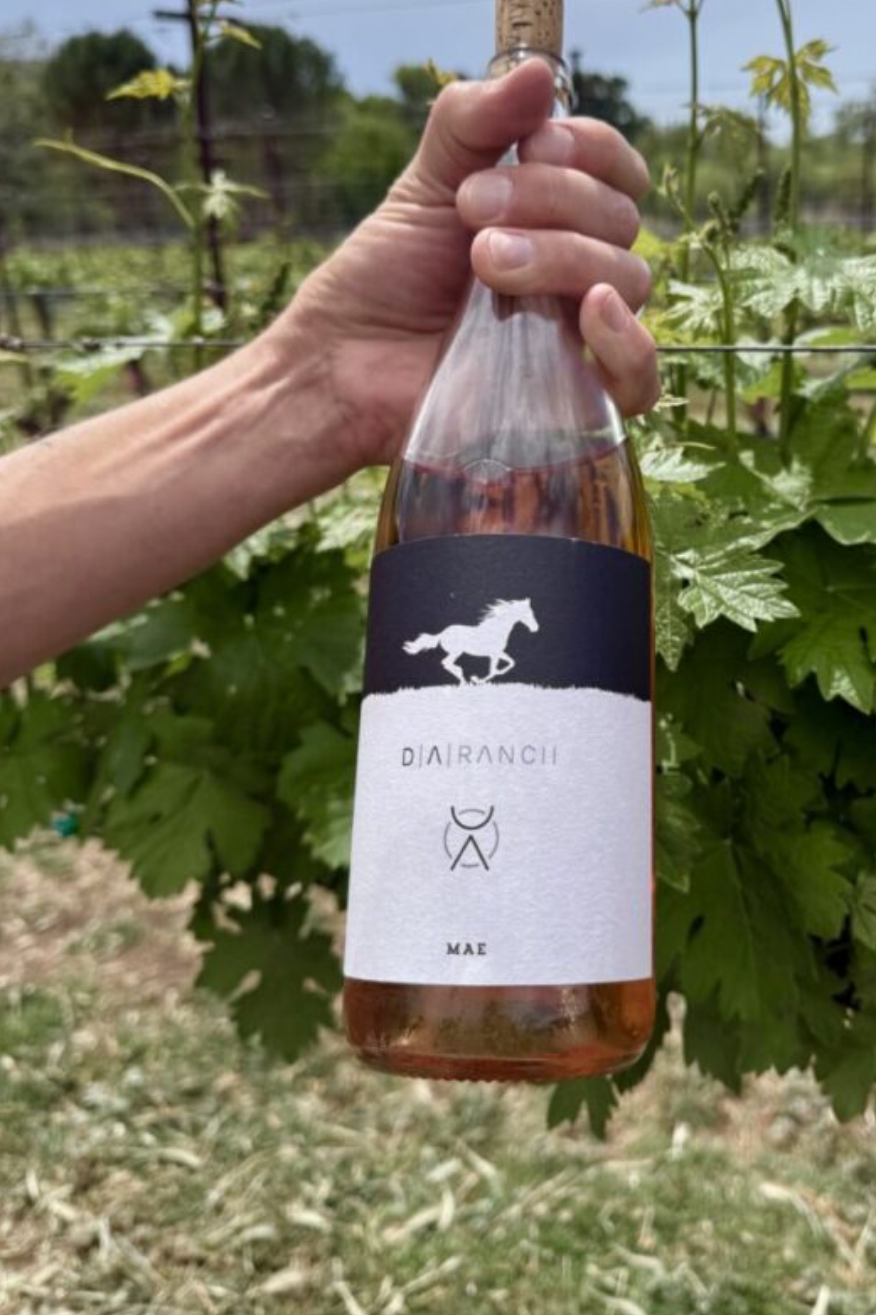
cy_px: 548
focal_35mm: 32
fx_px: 1168
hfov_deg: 40.4
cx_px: 613
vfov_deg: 58.4
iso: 80
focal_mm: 6.76
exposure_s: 1/4673
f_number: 1.78
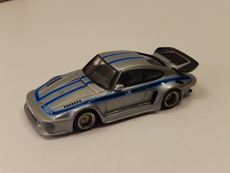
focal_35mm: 51
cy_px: 86
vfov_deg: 28.6
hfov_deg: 37.5
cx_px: 115
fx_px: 339
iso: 400
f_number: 4.5
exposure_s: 1/13
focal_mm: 9.2
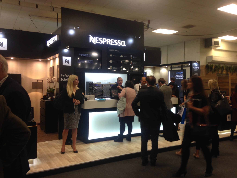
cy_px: 89
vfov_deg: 42.9
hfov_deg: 55.4
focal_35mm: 33
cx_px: 118
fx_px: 226
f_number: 2.4
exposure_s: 1/20
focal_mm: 4.12
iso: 50
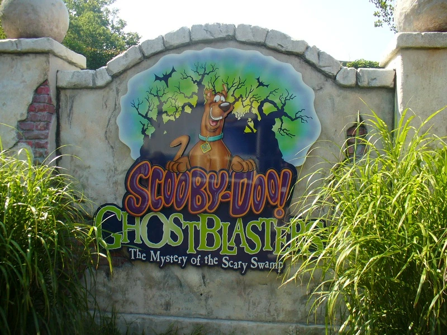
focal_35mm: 37
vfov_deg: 38.7
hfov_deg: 50.1
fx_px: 478
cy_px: 168
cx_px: 224
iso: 80
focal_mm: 6.1
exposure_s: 1/500
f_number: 2.8
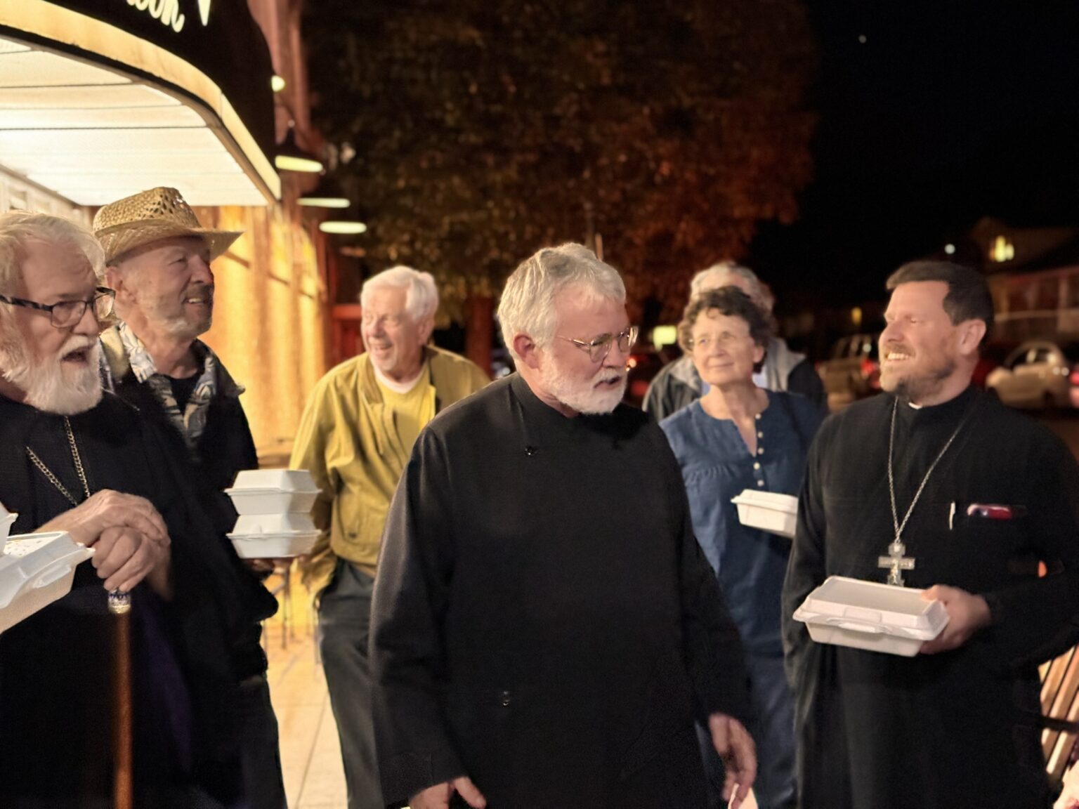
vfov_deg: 30.3
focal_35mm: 48
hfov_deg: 39.7
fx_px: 1496
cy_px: 404
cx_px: 540
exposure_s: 1/24
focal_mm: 6.76
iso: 640
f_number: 1.78
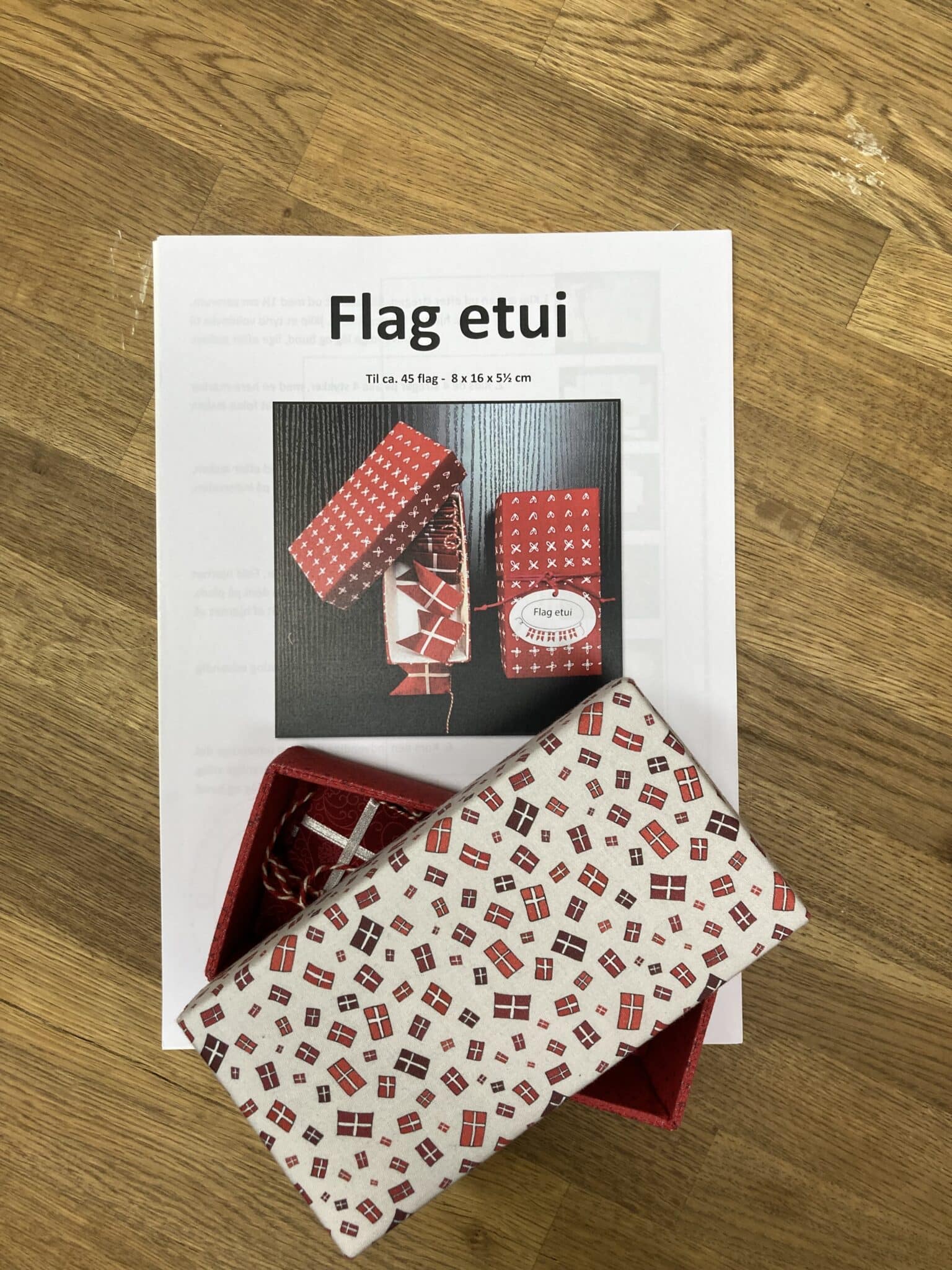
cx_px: 476
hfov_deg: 49.7
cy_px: 635
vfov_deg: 63.4
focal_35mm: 28
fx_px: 1027
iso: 64
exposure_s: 1/100
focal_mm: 3.99
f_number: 1.8
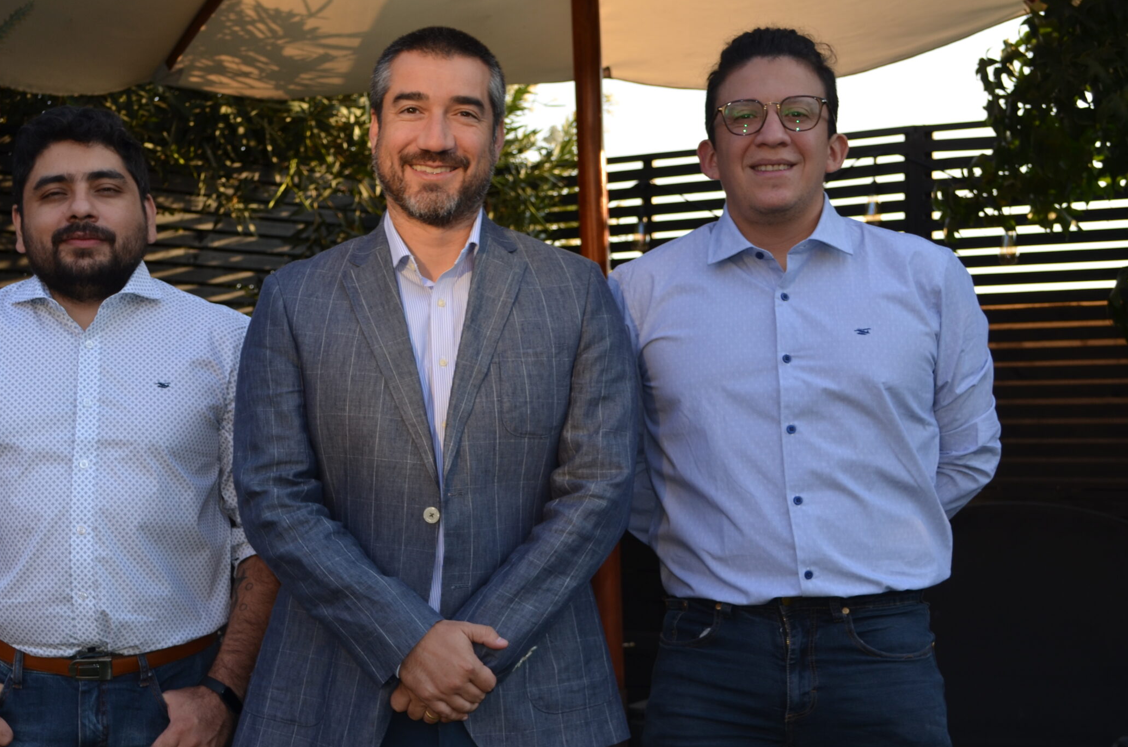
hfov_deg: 31.8
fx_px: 1970
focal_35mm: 63
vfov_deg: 21.4
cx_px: 437
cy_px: 458
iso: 180
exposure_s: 1/200
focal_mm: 34
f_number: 5
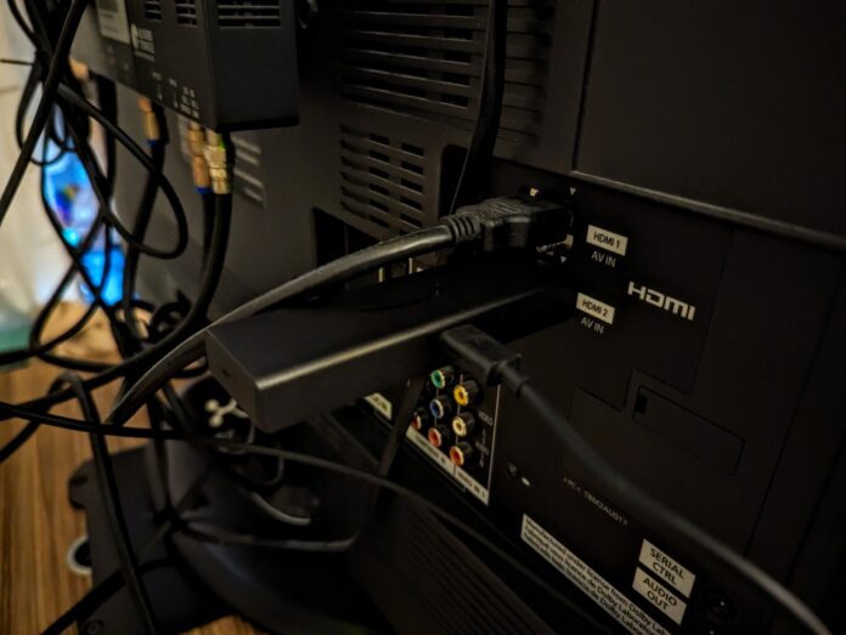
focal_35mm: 24
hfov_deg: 71.6
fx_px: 587
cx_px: 423
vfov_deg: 56.9
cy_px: 318
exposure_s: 1/15
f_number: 1.85
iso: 3593
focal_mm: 6.81
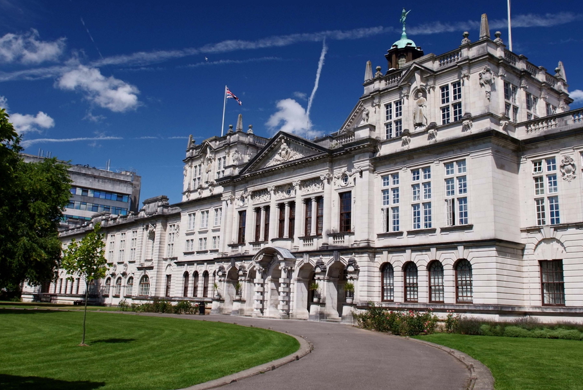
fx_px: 503
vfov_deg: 42.3
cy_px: 169
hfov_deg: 60.2
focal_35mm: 31
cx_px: 302
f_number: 8
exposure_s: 1/100
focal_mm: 17
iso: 125
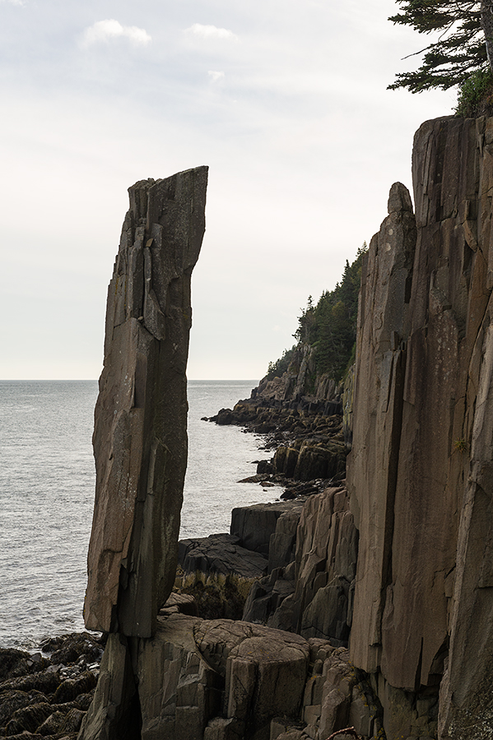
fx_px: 1131
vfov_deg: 36.3
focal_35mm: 55
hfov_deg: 24.6
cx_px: 246
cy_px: 370
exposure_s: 1/250
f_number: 7.1
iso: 200
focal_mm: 55
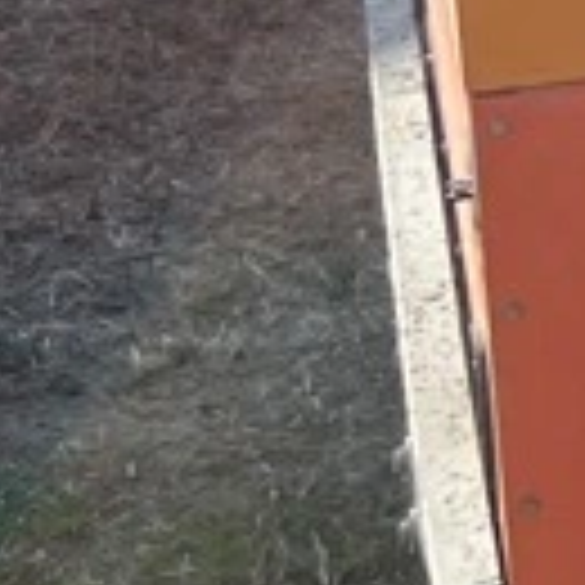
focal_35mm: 181
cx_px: 2012
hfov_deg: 7.8
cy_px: -256
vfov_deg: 9.4
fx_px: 3461
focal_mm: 5.7
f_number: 1.5
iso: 50
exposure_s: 1/1621
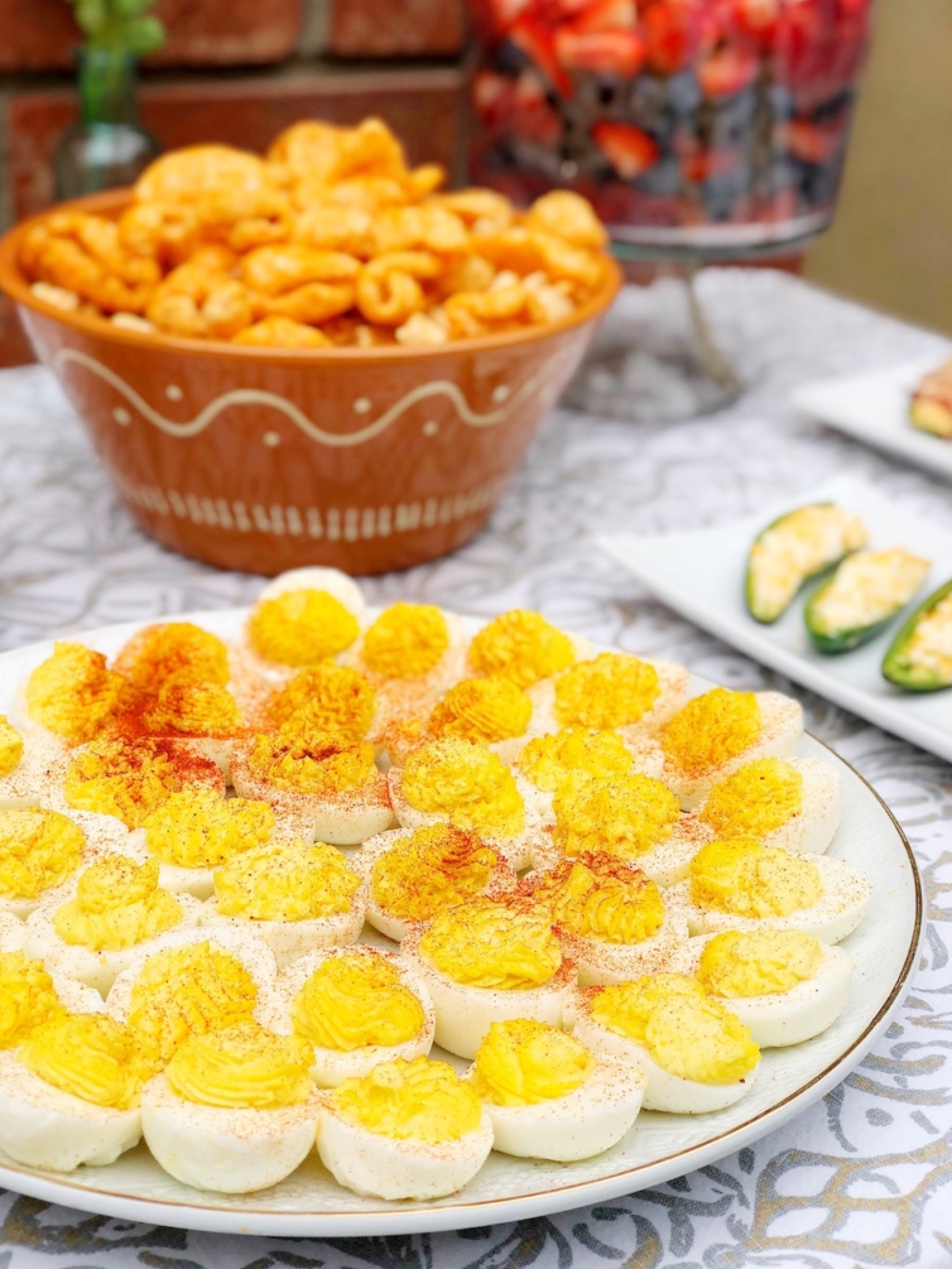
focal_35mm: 53
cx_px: 472
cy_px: 639
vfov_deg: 36.2
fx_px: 1943
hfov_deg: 27.5
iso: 16
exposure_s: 1/1297
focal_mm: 6
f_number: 2.4
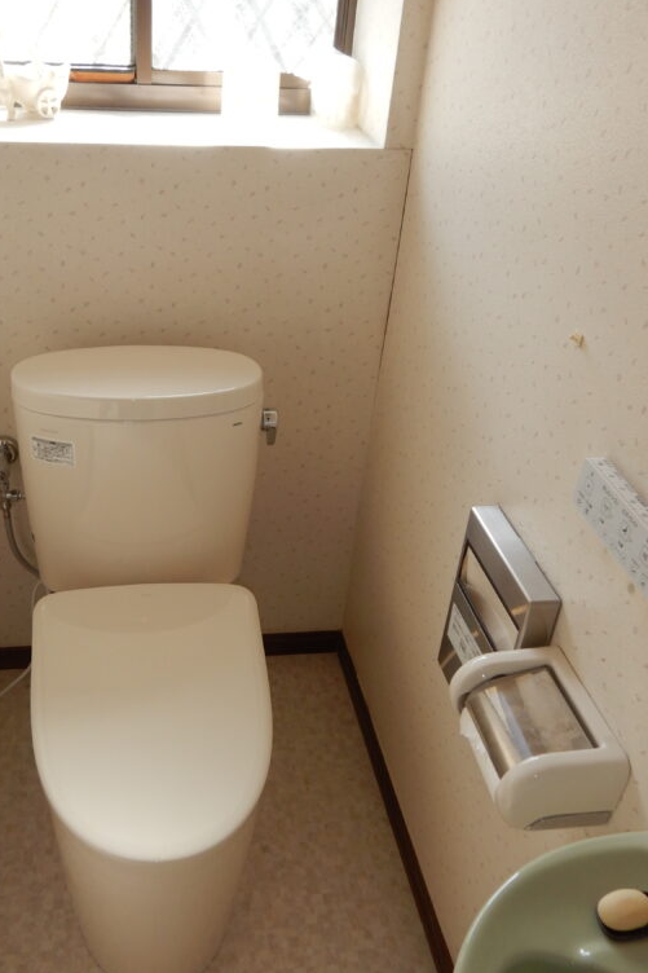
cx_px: 234
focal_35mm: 34
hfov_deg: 38.6
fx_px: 918
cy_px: 480
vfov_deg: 55.8
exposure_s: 1/160
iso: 125
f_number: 2.8
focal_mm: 4.3
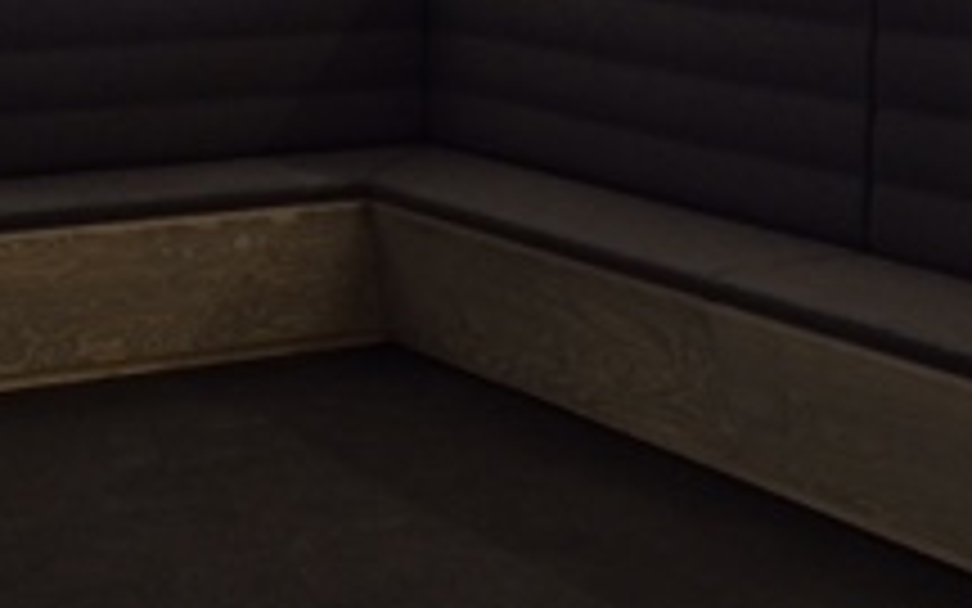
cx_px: 414
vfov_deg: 14.3
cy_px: 387
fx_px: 2411
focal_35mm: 91
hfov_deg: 22.8
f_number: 2.2
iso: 32
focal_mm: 4.15
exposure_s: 1/40
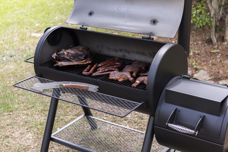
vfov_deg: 21.9
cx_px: 114
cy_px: 76
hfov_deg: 32.4
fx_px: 393
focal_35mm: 62
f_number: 2.8
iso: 1600
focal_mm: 62
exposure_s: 1/500
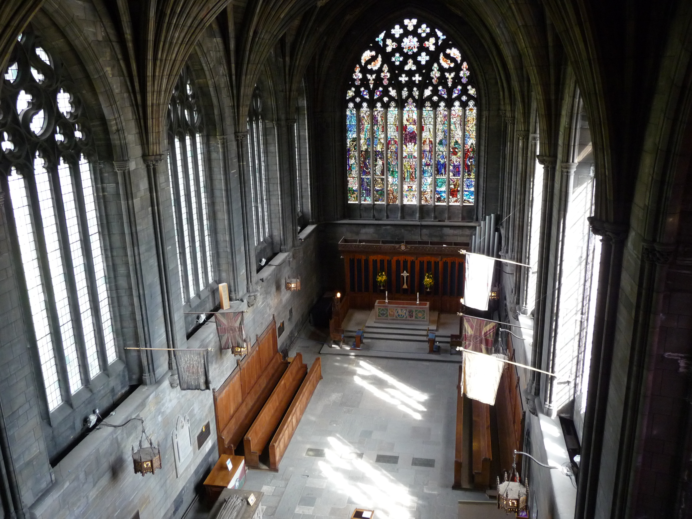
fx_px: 600
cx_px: 346
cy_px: 260
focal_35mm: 30
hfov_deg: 60.0
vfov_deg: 46.8
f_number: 3.4
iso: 250
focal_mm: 5
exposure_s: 1/30
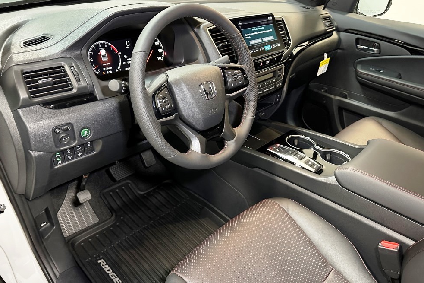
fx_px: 306
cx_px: 204
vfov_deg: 49.5
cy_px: 145
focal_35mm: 26
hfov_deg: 69.4
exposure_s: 1/30
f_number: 1.78
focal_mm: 6.86
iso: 1000
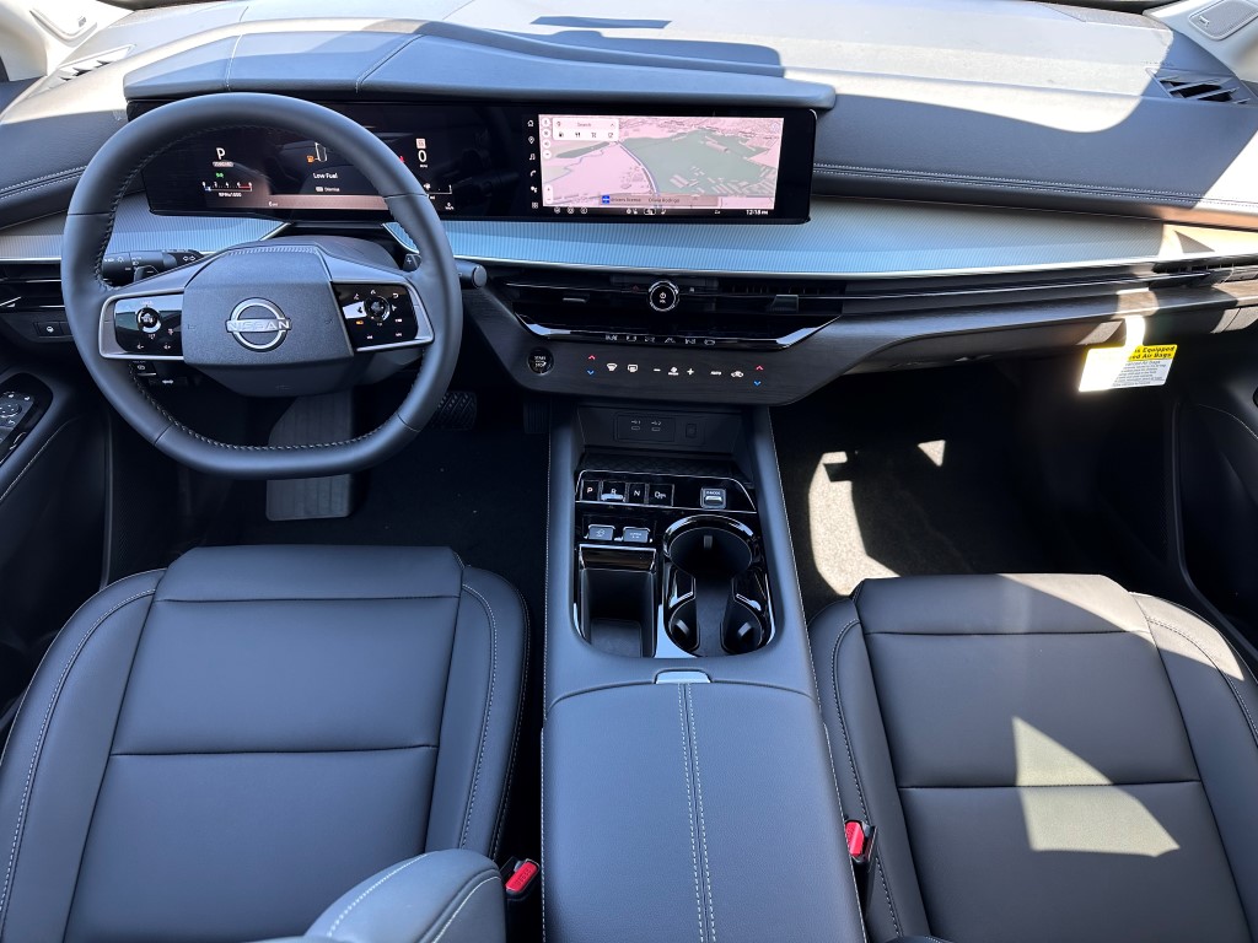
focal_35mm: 24
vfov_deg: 56.8
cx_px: 629
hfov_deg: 71.6
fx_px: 872
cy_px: 472
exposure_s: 1/107
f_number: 1.78
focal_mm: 6.86
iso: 100
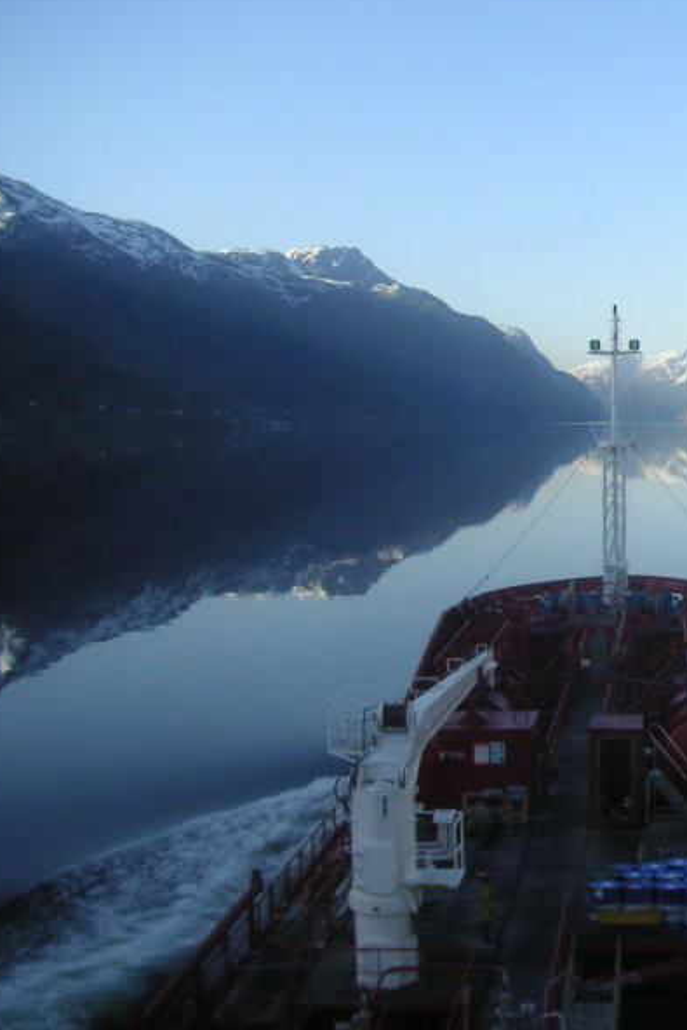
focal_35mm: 52
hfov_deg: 24.9
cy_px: 510
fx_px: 1488
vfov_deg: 38.2
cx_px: 670
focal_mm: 6.1
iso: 50
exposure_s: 1/750
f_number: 2.8
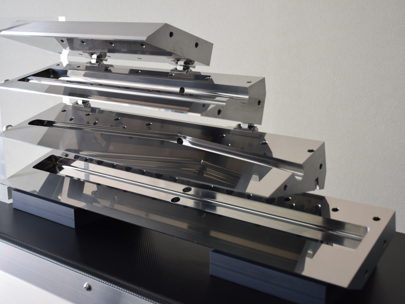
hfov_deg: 38.9
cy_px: 151
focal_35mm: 49
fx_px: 573
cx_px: 193
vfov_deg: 29.7
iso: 640
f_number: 4
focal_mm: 30
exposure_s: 1/60
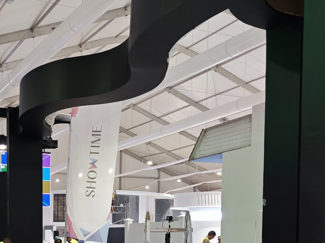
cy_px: 264
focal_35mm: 50
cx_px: 22
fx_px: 469
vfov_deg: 26.9
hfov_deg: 35.5
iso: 320
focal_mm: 5.43
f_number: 1.8
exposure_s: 1/60
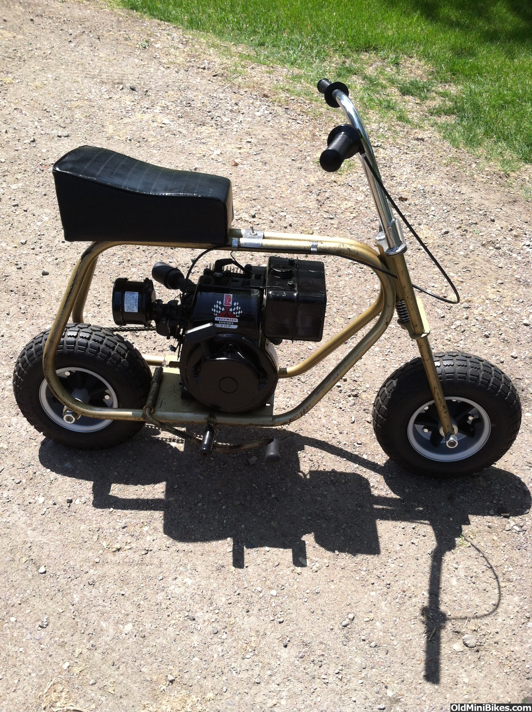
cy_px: 356
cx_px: 266
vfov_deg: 52.7
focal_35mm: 35
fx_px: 719
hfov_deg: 40.6
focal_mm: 3.85
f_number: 2.8
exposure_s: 1/682
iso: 80
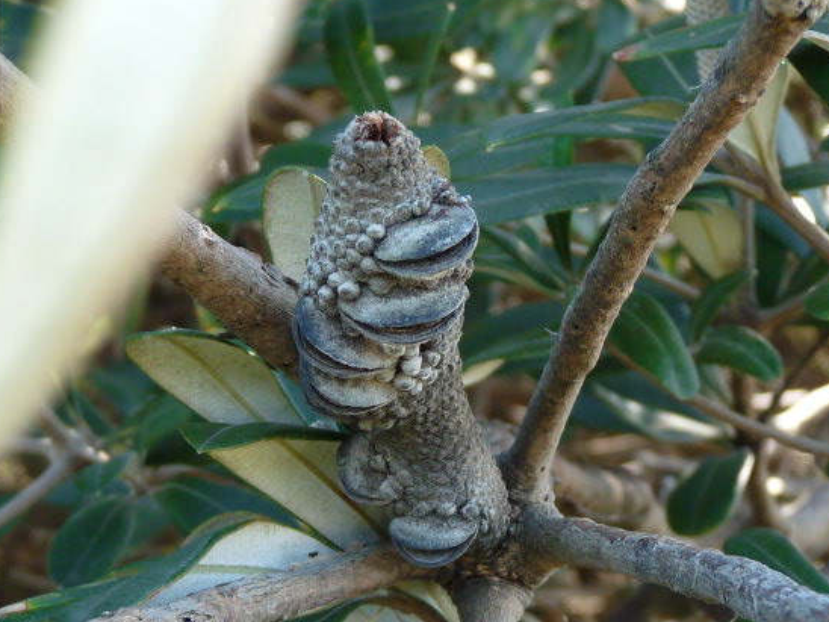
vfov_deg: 12.6
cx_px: 356
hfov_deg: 16.7
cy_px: 344
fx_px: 2826
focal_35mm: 118
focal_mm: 10.1
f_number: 3.2
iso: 200
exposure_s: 1/160
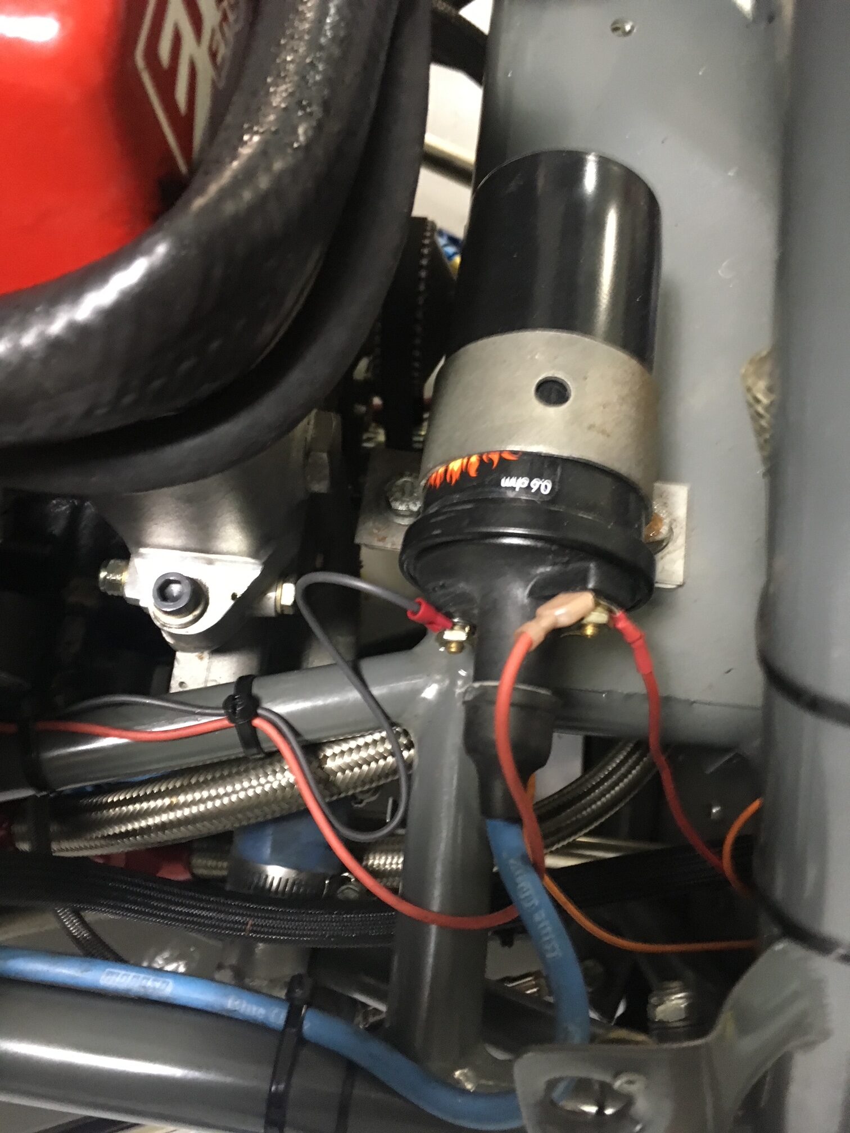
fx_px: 949
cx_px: 425
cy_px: 566
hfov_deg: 48.2
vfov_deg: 61.7
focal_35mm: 29
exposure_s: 1/15
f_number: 2.2
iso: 200
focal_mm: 4.15
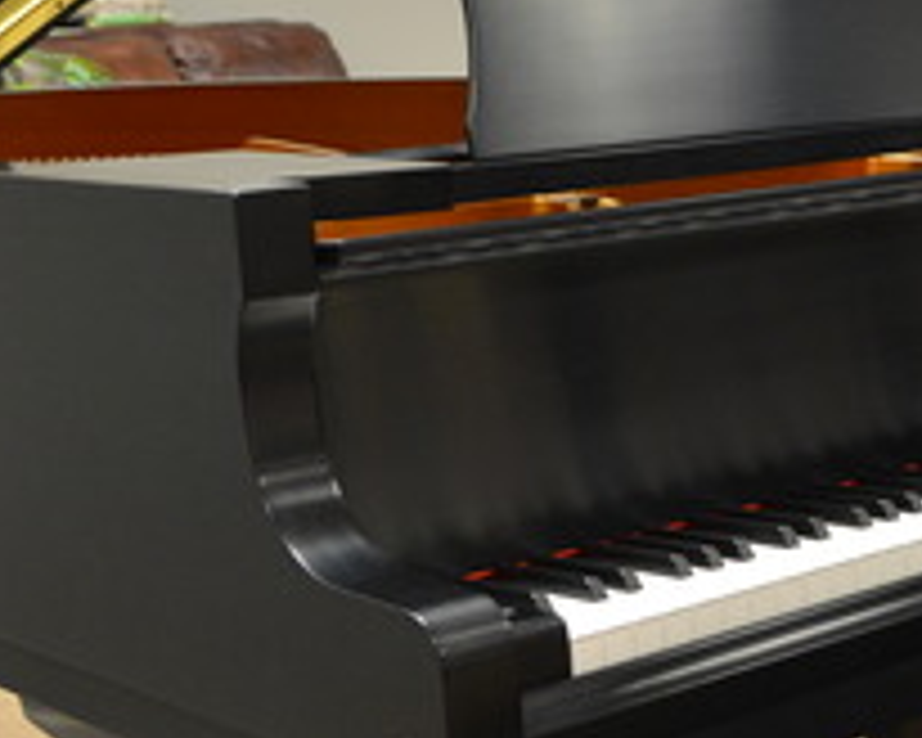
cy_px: 398
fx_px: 2238
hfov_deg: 23.1
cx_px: 652
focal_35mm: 82
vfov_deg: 18.7
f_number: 3.5
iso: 800
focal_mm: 18
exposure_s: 1/40
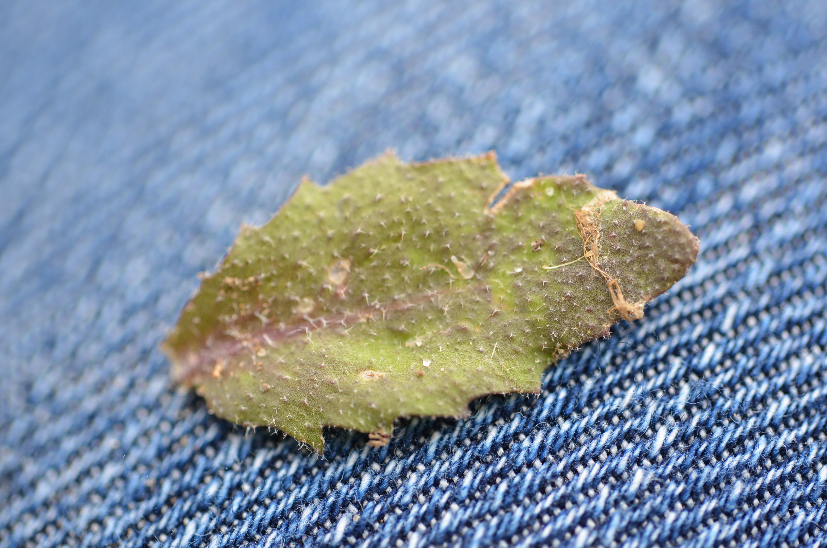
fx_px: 2063
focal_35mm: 90
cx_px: 414
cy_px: 274
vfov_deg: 15.1
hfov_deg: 22.7
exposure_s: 1/400
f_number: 5
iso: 400
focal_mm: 60
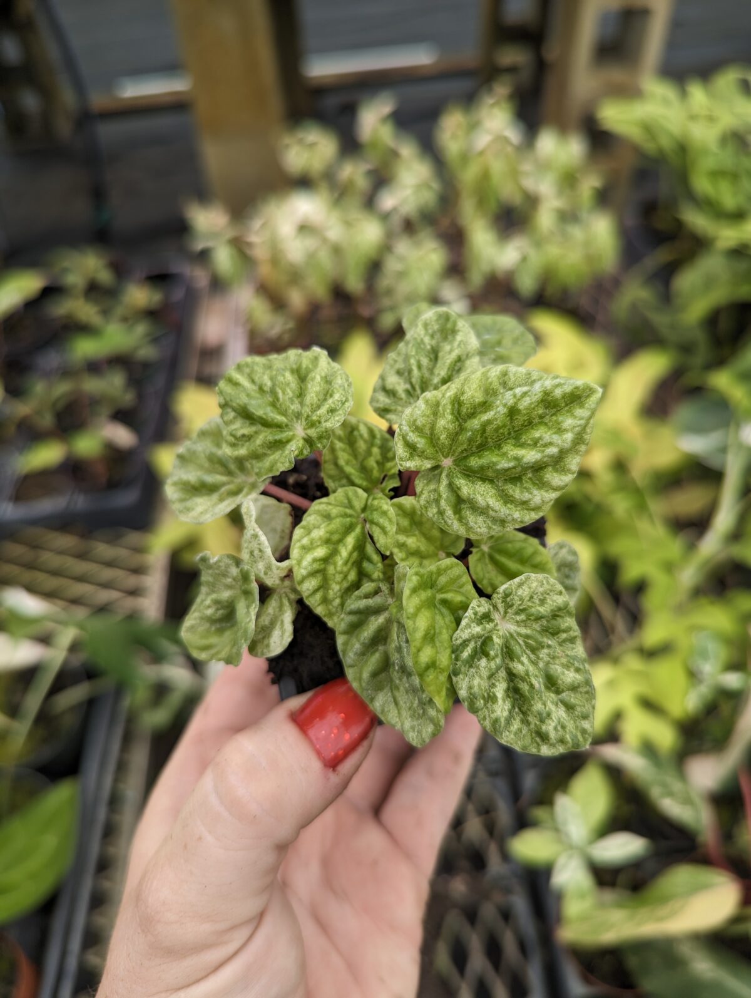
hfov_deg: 56.9
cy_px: 499
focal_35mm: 24
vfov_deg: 71.5
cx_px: 376
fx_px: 693
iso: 46
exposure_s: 1/318
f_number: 1.85
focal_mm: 6.81
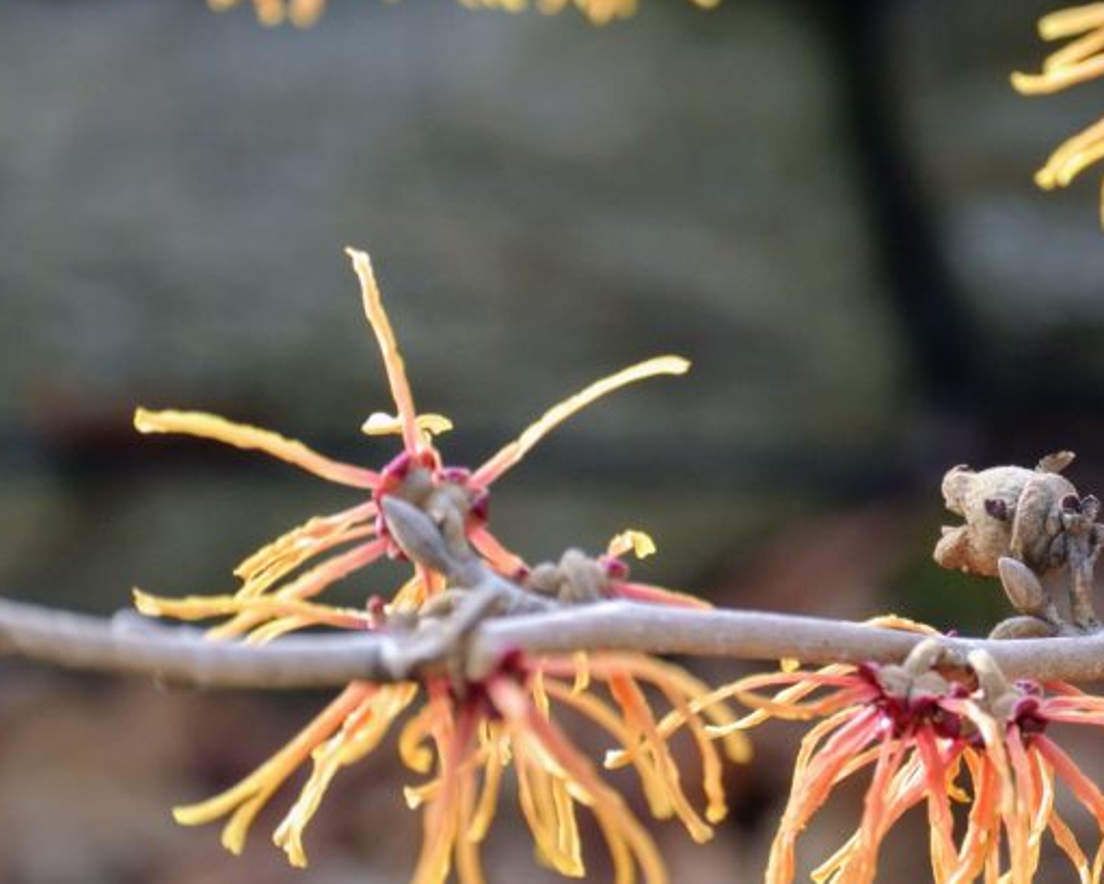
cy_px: 444
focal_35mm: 209
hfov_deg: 9.2
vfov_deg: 7.4
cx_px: 1080
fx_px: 6830
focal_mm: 41.2
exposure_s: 1/125
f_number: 4
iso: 110
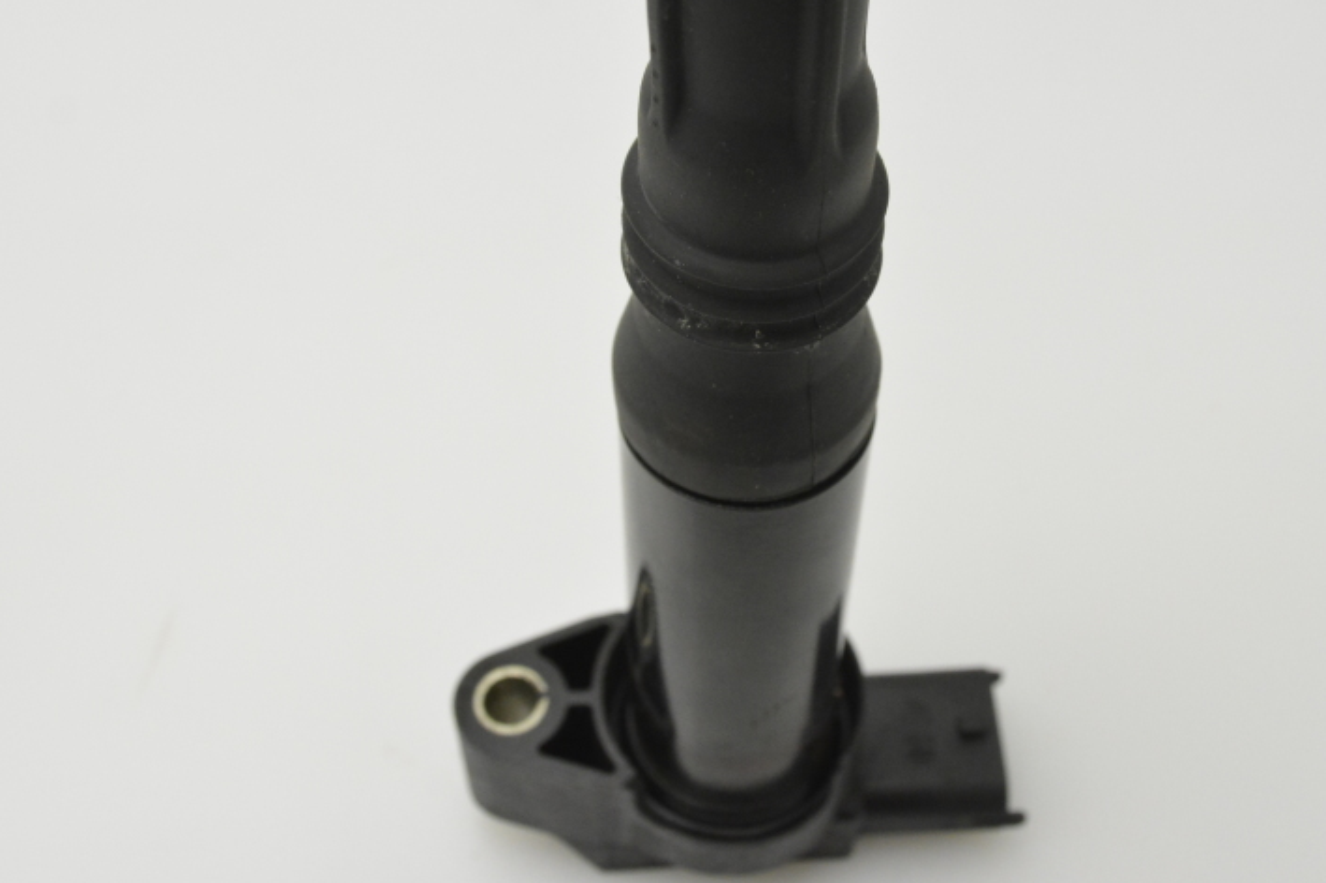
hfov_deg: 38.1
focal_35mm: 52
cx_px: 772
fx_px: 1914
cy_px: 327
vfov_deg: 25.9
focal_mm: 24
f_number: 9
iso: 2500
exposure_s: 1/320
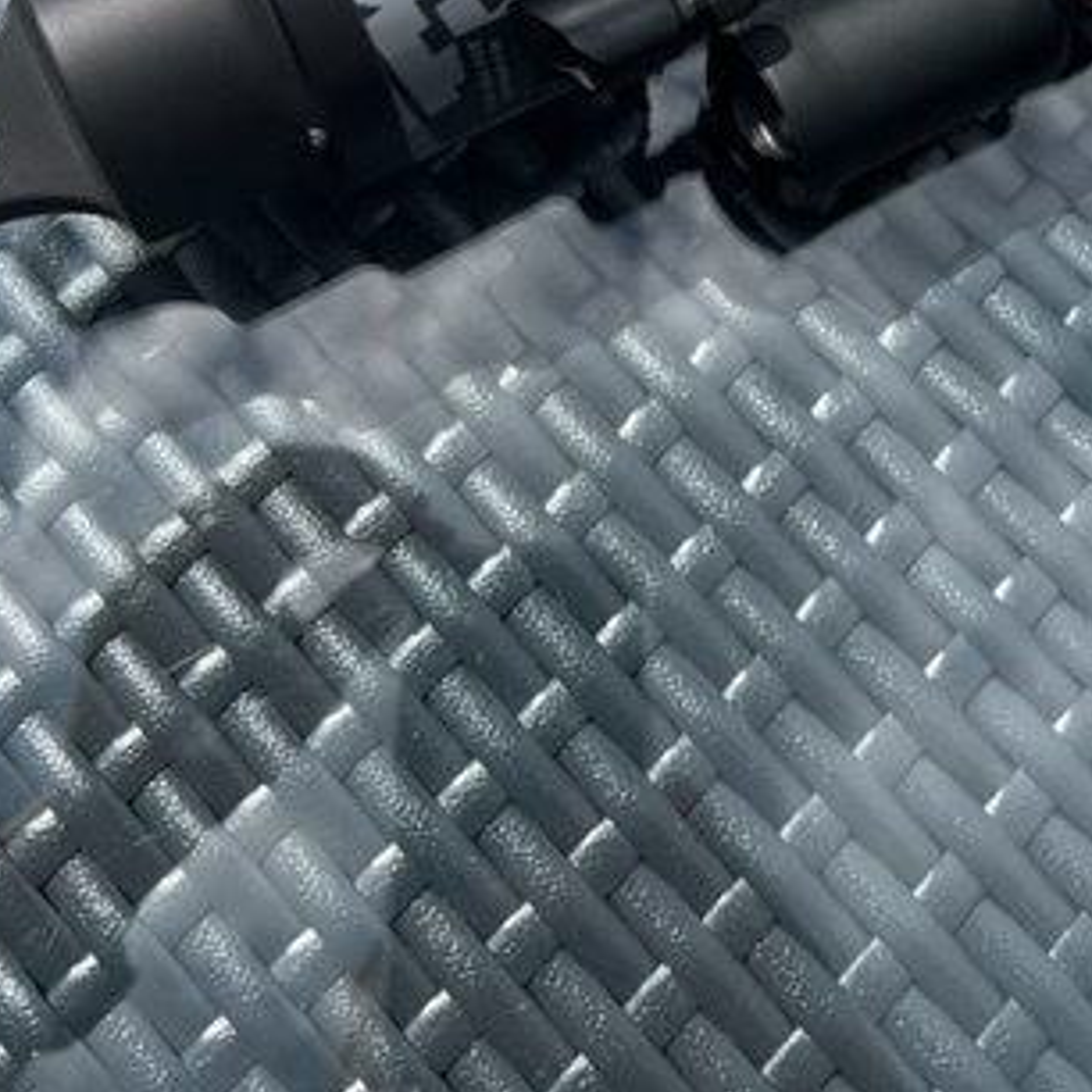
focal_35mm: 48
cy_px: 18
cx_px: 696
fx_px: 1713
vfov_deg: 32.7
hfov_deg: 35.1
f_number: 1.5
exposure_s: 1/4630
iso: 50
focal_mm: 5.7
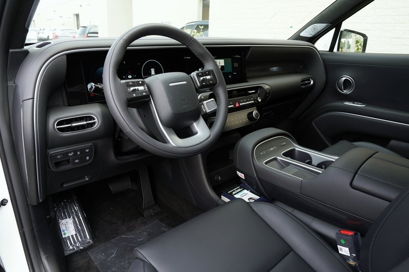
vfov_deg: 53.1
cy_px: 136
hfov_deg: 73.8
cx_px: 204
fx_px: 272
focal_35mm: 24
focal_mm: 24
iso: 250
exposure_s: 1/30
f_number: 8
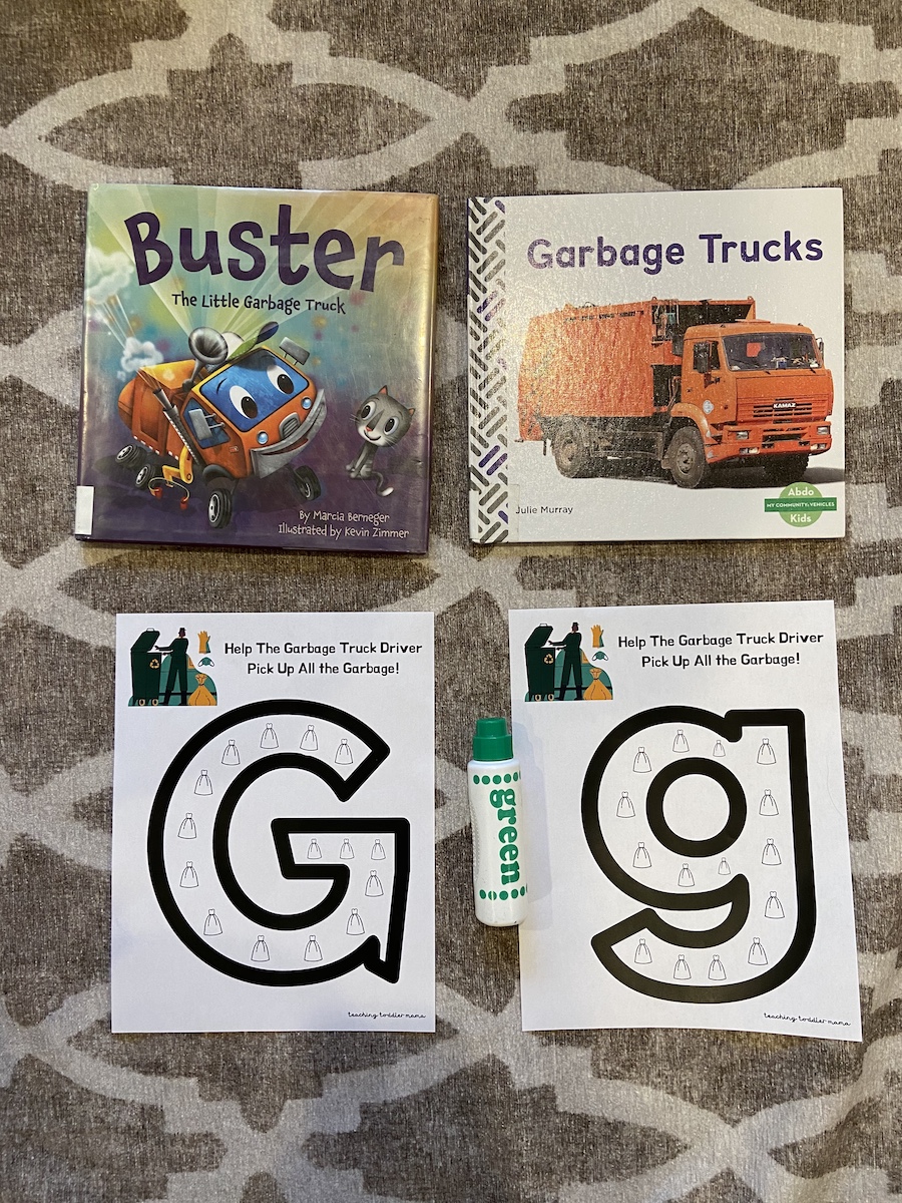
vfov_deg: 67.3
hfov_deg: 53.1
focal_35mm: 26
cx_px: 451
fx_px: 903
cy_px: 602
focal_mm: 4.25
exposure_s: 1/60
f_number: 1.8
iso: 125
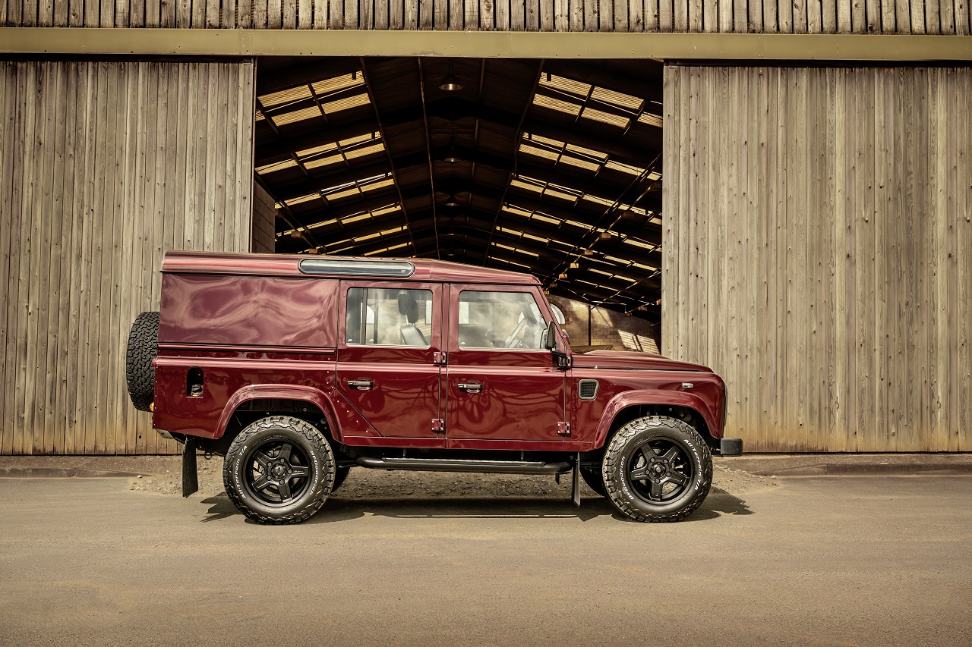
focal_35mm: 40
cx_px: 486
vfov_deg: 33.4
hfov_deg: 48.5
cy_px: 324
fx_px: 1080
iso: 31
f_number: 7.1
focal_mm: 40
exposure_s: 1/200
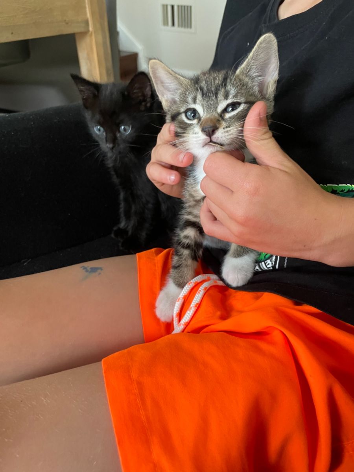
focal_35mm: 26
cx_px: 177
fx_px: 355
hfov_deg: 53.1
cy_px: 236
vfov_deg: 67.3
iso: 500
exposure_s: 1/50
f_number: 1.6
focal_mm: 4.2
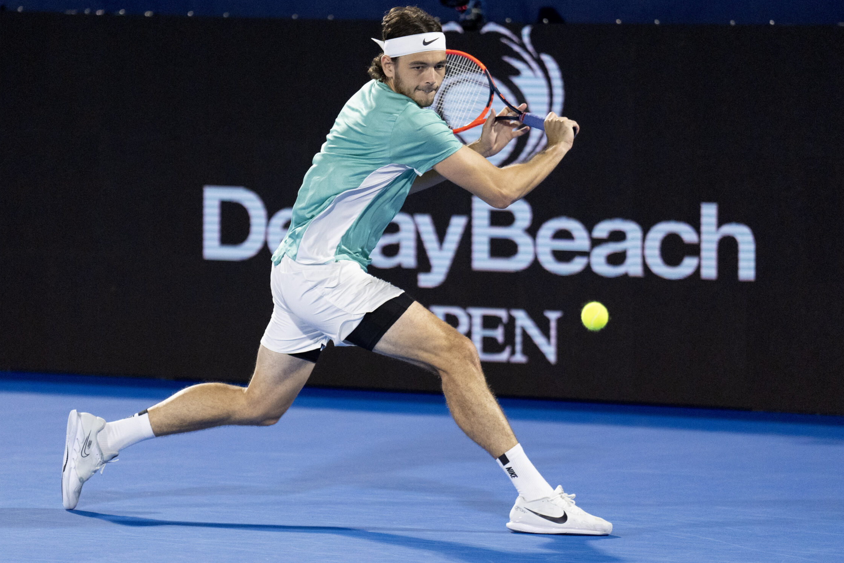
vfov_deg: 6.4
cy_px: 273
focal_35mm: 216
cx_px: 417
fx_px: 5064
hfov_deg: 9.5
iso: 3200
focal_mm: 188
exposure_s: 1/1600
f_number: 2.8
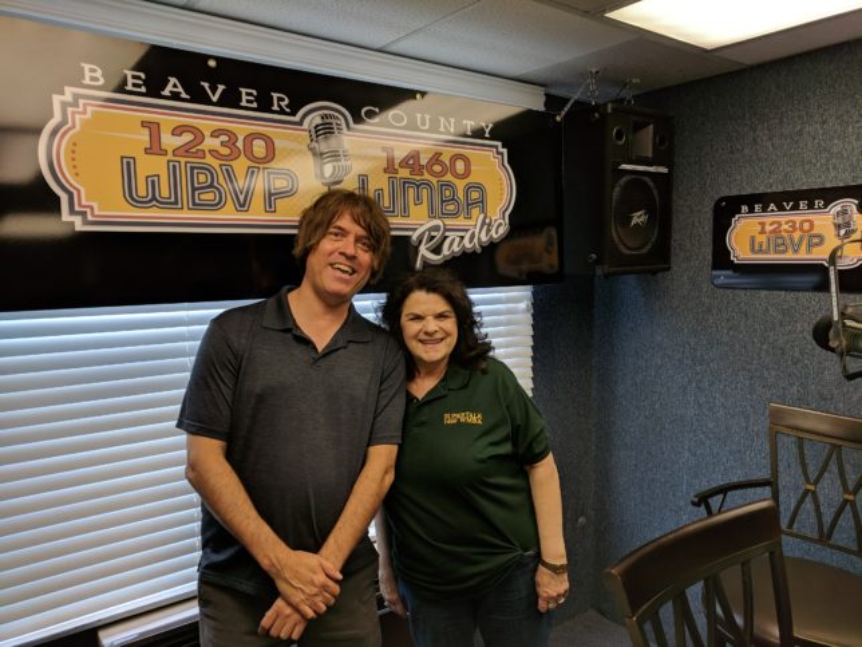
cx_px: 431
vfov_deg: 53.1
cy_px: 324
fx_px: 647
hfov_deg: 67.3
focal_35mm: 26
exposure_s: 1/120
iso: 95
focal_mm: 4.67
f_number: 2
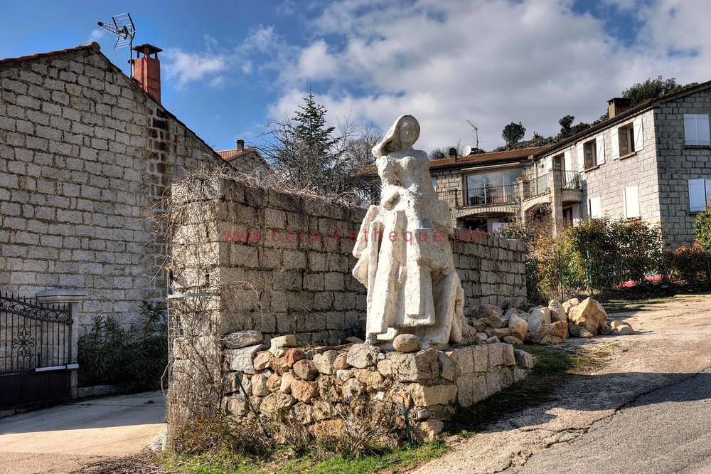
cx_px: 356
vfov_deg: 33.4
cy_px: 237
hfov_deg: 48.5
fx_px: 790
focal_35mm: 40
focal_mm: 40
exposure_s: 1/1000
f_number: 5.6
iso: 200
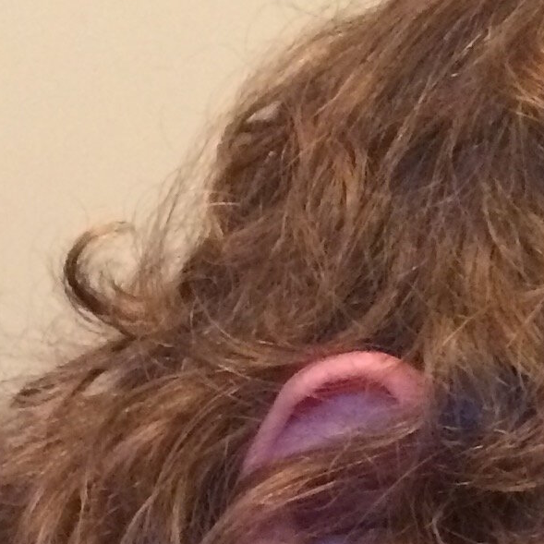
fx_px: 2525
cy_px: 665
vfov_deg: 12.0
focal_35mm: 142
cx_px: -373
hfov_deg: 11.6
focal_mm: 4.15
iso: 320
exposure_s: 1/30
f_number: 2.2
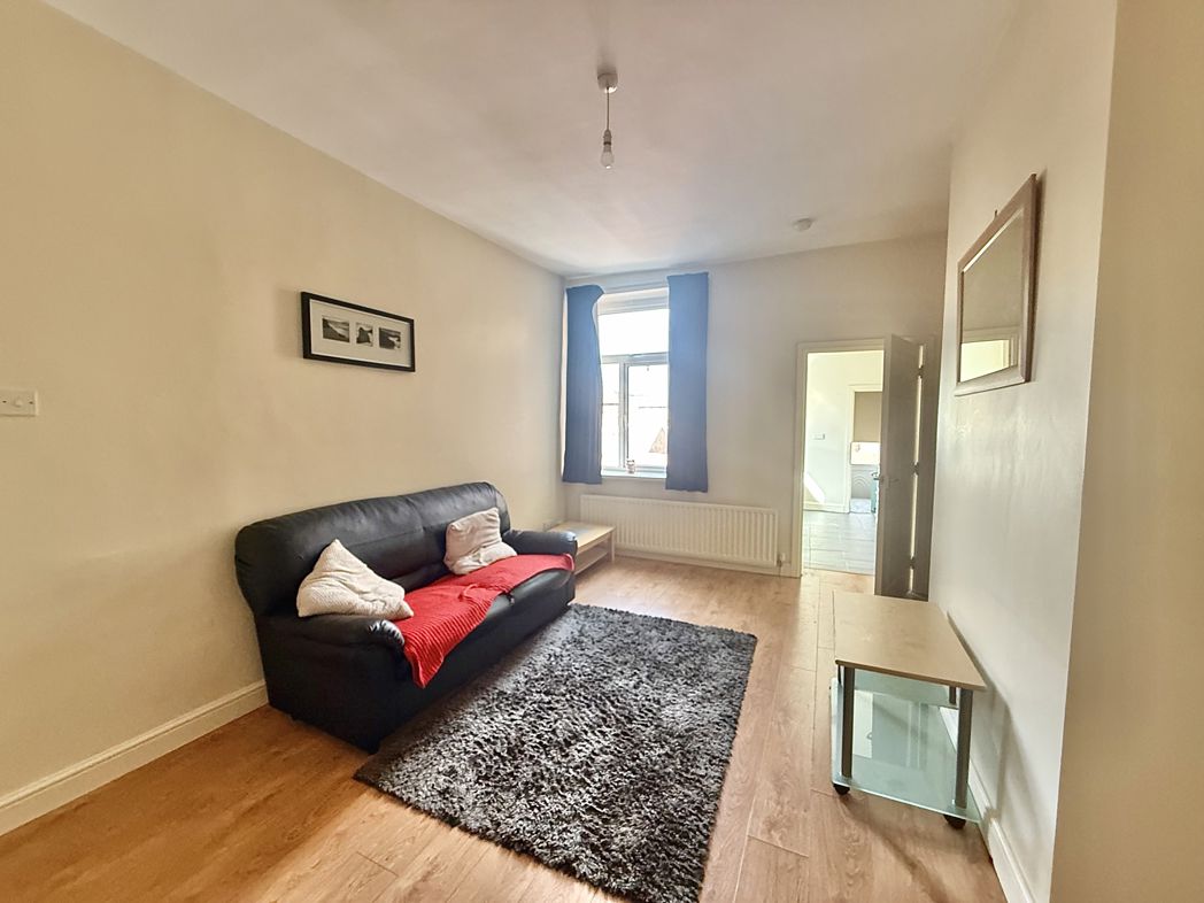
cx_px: 602
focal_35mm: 14
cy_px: 452
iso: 500
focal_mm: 2.22
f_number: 2.2
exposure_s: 1/60
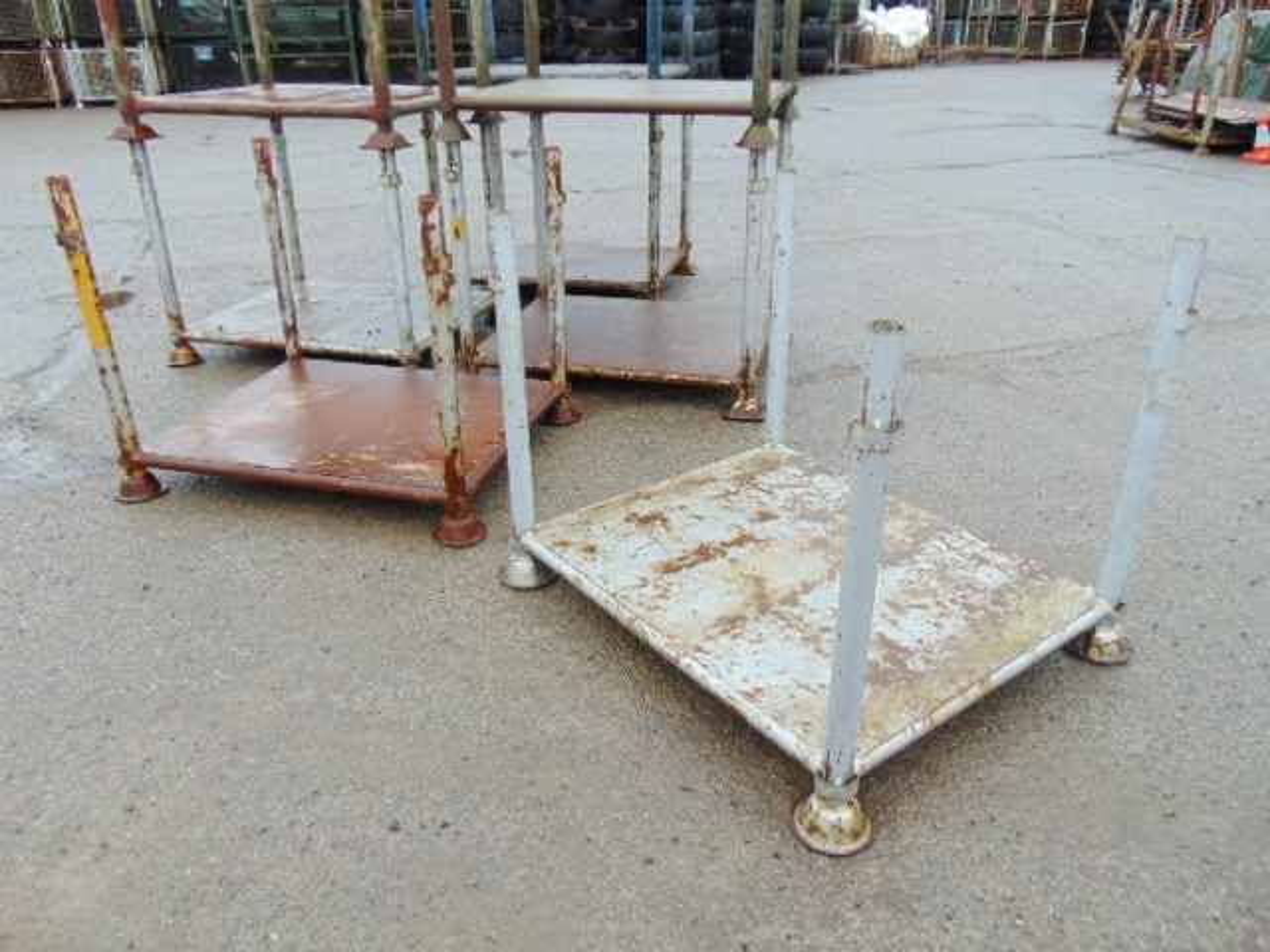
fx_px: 917
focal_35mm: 25
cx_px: 635
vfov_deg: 54.9
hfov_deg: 69.4
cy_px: 476
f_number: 3
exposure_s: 1/60
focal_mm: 4.5
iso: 80
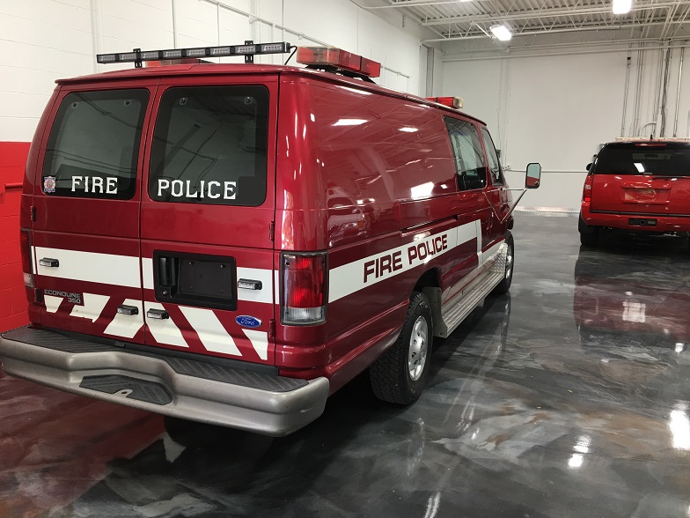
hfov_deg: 61.7
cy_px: 259
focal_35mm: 29
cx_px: 345
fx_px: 578
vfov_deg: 48.2
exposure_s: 1/15
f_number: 2.2
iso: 25
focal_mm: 4.15
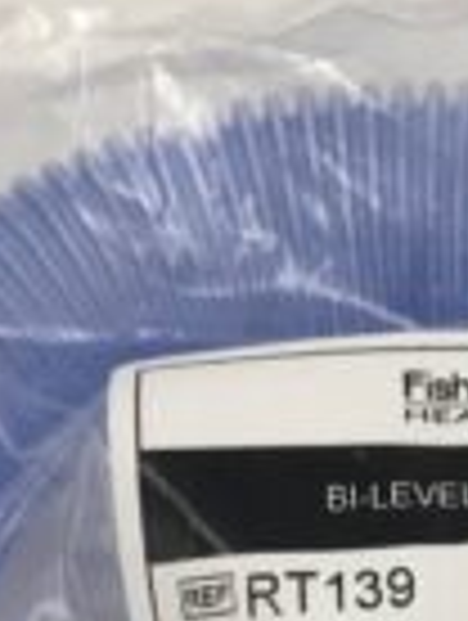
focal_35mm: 162
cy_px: 1634
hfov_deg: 9.1
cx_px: 513
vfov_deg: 10.1
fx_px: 2911
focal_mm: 3.99
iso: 20
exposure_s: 1/197
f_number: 1.8
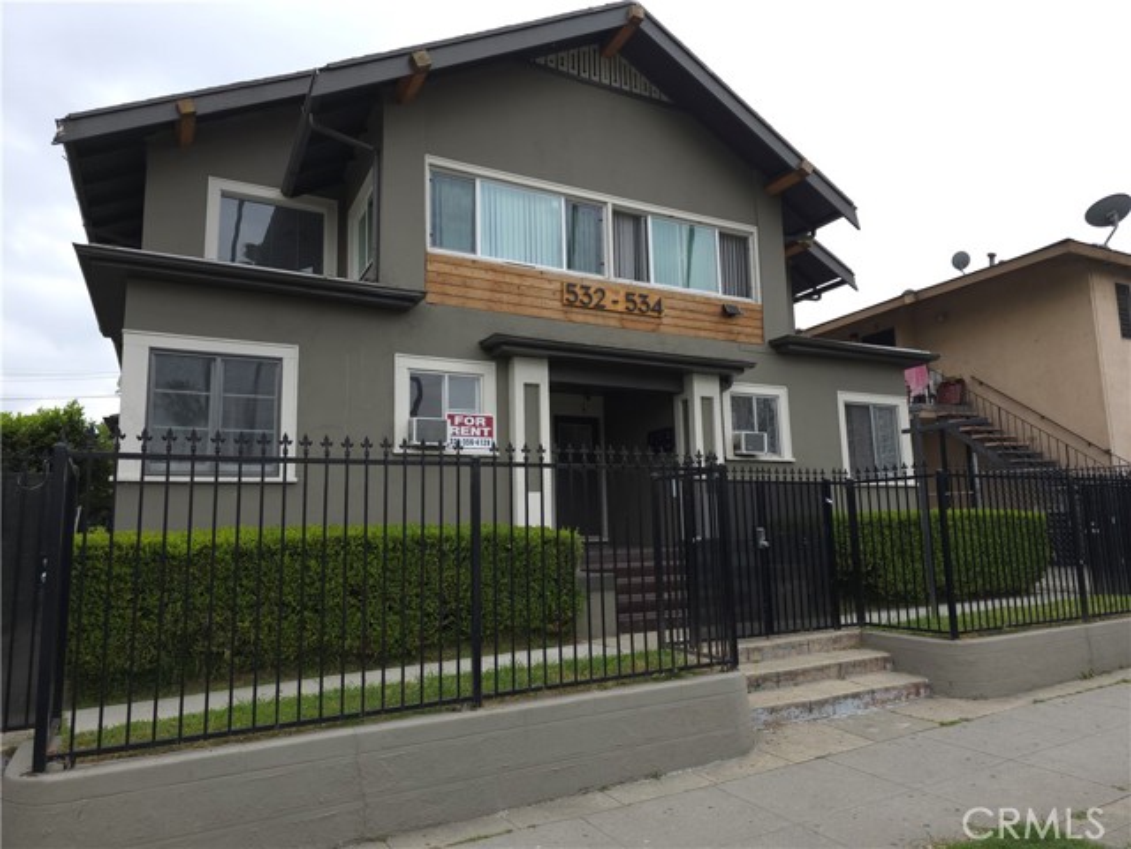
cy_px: 424
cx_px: 566
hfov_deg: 73.9
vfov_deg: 58.9
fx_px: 751
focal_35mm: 23
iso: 12
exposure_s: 1/233
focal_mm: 6.3
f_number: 1.7
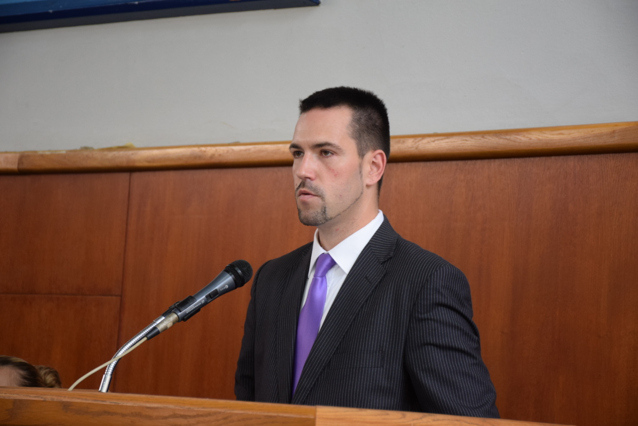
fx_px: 1994
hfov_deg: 18.2
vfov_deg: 12.2
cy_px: 213
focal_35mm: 112
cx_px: 319
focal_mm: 75
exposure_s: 1/125
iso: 800
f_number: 5
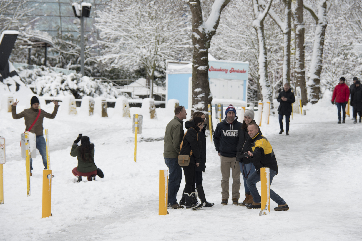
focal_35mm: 205
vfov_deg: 6.7
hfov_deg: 10.1
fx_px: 2056
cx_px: 182
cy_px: 120
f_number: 7.1
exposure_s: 1/320
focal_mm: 135
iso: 320
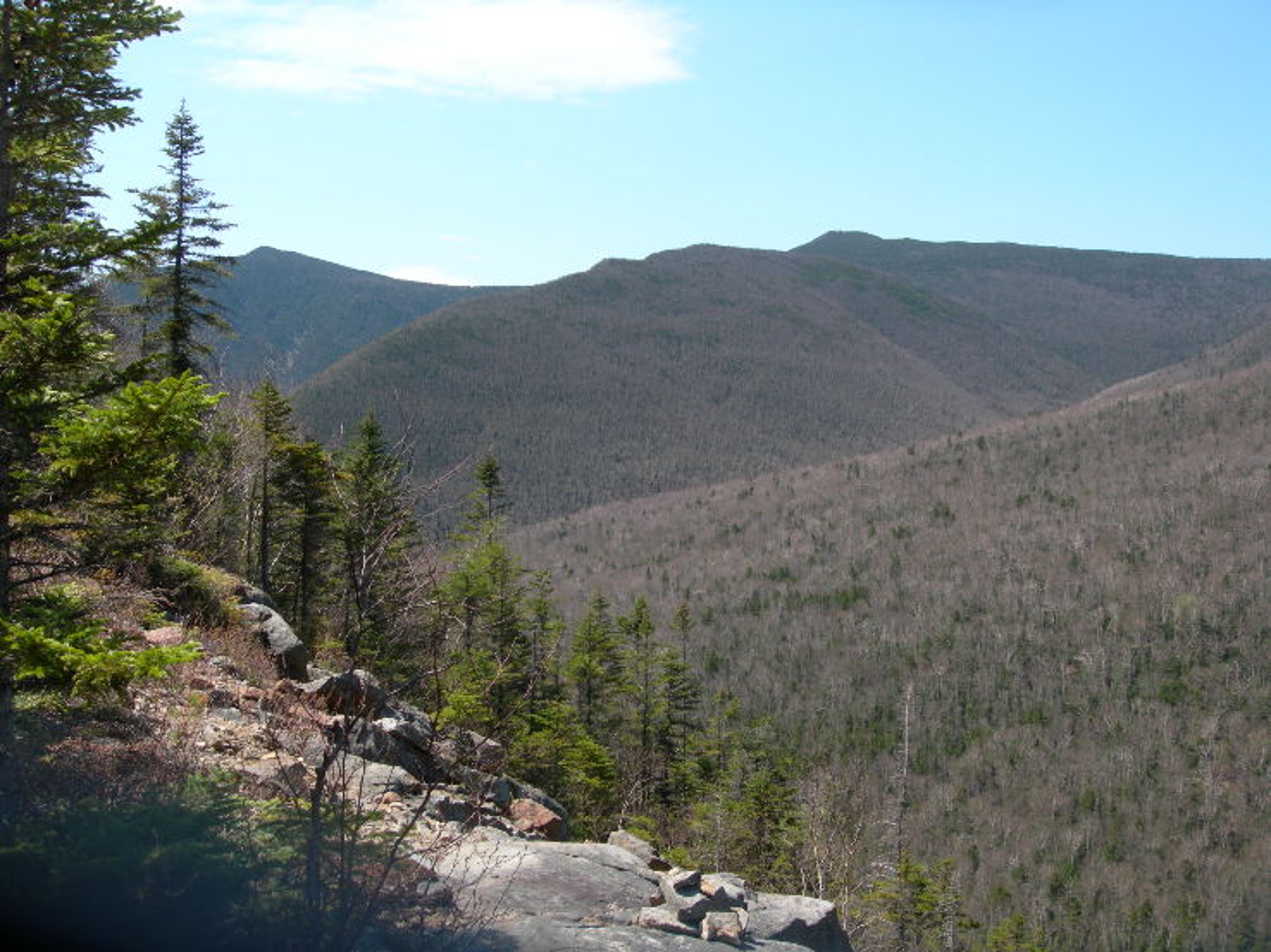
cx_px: 636
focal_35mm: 38
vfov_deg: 37.7
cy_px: 476
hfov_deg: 49.0
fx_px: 1395
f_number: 4.8
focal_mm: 7.8
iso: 50
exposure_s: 1/315
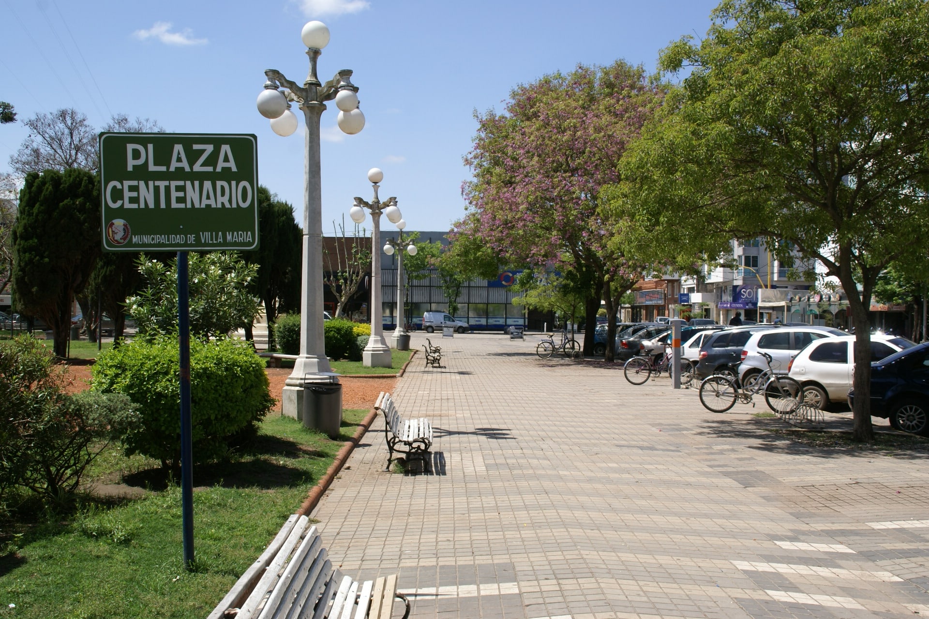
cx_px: 464
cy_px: 310
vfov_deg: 36.9
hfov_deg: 53.1
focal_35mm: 36
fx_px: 929
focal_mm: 24
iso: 100
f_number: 10
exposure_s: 1/125
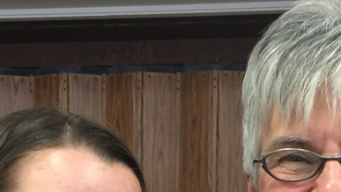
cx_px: 146
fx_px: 886
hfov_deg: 21.8
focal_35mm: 98
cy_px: 332
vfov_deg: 11.6
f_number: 2.2
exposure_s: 1/30
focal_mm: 4.15
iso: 125
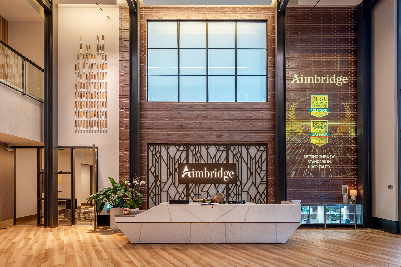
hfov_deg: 81.2
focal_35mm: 21
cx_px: 200
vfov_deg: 59.5
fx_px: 234
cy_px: 134
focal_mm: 21
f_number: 10
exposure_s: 1/5
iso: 400
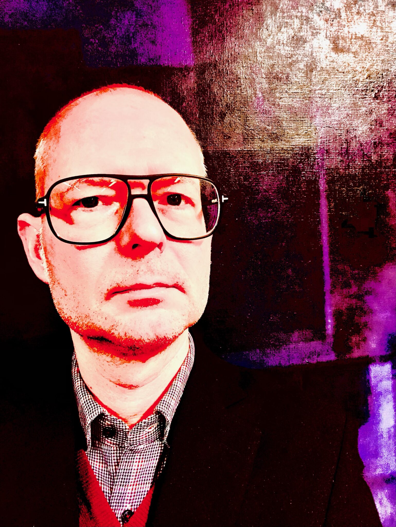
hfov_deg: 44.2
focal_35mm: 32
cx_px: 198
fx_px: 487
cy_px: 264
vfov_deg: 56.8
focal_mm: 2.87
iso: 320
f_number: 2.2
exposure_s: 1/50
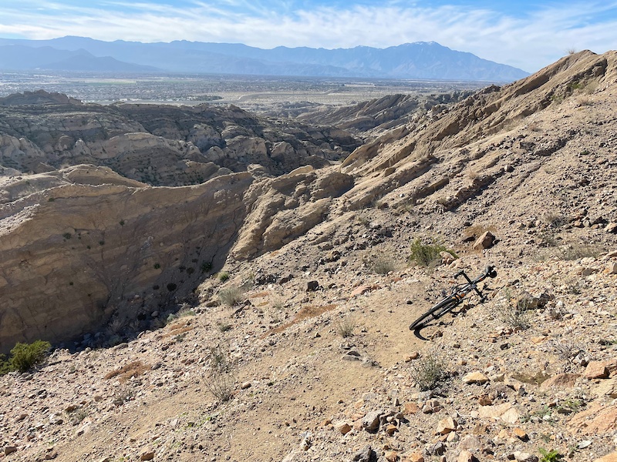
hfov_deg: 67.3
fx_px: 463
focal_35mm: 26
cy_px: 231
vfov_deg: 53.1
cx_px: 308
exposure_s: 1/3731
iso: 32
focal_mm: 4.2
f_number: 1.6
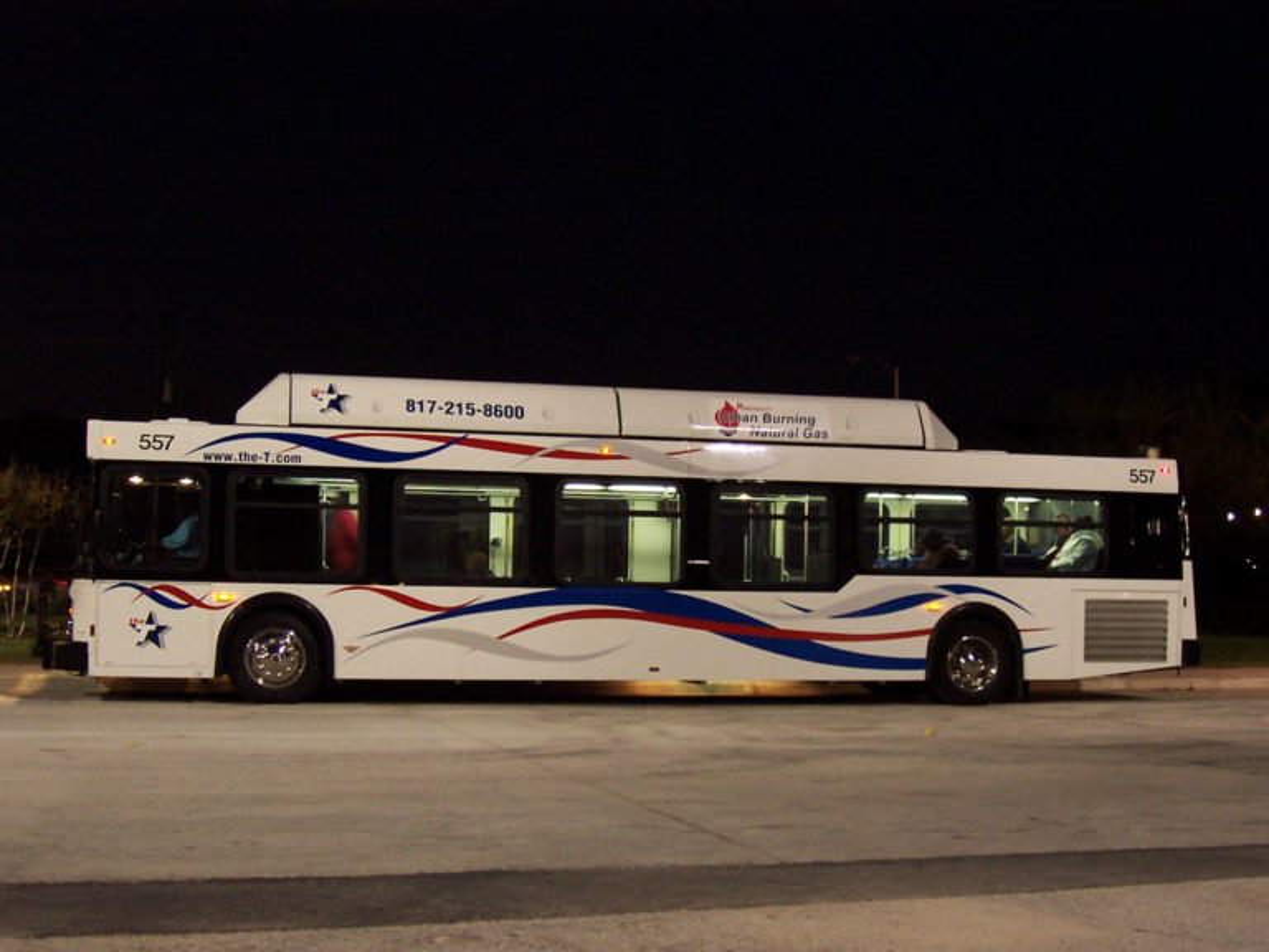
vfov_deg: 31.5
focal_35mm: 46
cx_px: 634
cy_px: 476
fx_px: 1686
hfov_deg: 41.2
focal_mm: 7
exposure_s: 1/8
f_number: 3
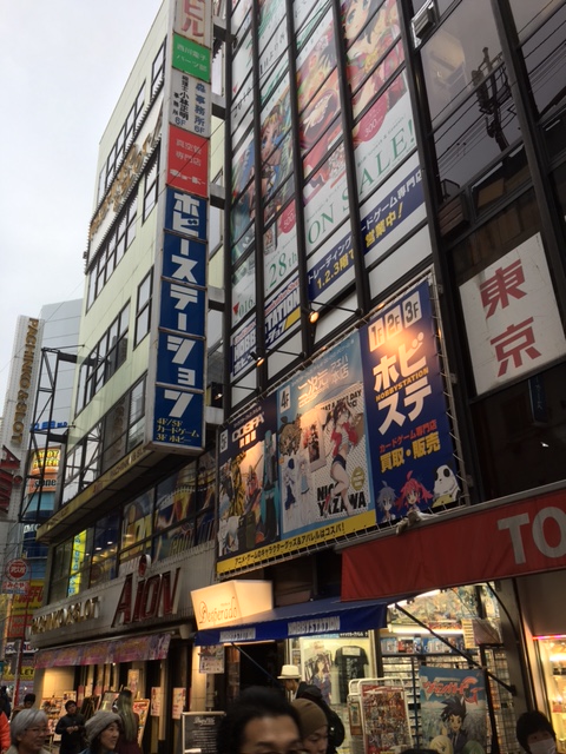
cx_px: 283
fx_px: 632
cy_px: 377
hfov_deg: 48.2
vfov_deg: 61.7
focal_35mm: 29
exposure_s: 1/60
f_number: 2.2
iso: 25
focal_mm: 4.15
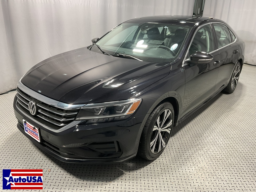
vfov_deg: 48.2
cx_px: 128
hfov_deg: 61.7
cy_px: 96
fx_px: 214
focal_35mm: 29
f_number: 1.8
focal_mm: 3
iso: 50
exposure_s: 1/60
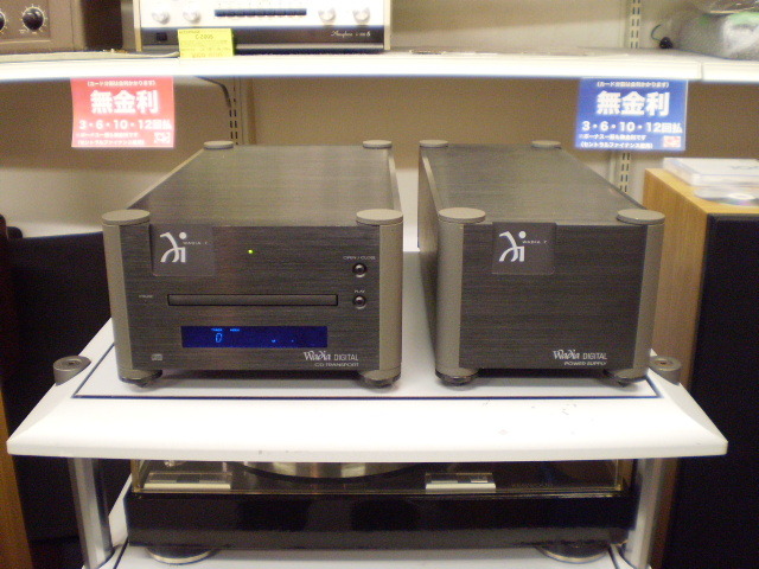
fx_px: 789
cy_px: 284
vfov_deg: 39.7
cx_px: 380
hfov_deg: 51.4
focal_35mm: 36
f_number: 3.1
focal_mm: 6.3
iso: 400
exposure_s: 1/20
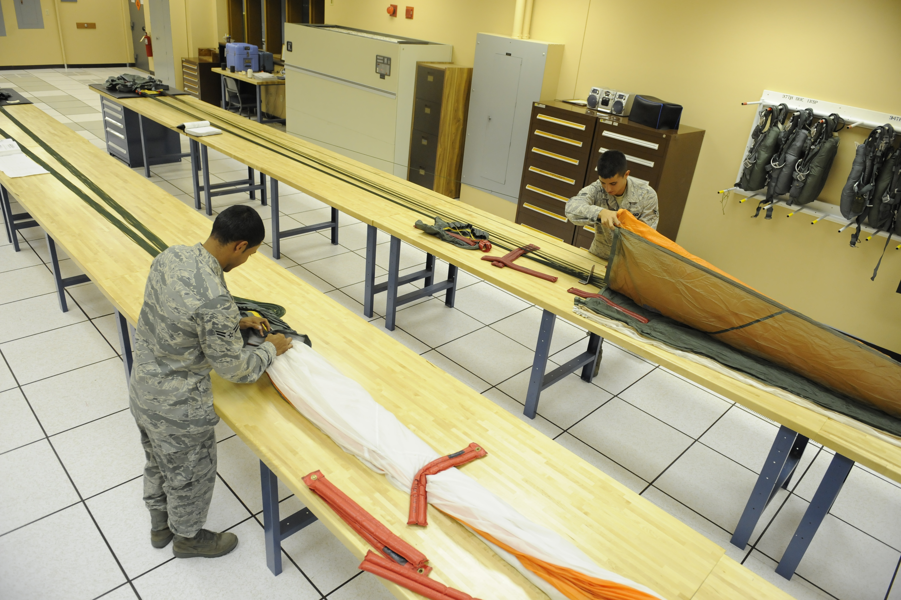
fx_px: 600
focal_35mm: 24
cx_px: 450
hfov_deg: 73.8
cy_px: 300
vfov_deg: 53.1
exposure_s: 1/250
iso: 2500
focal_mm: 24
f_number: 4
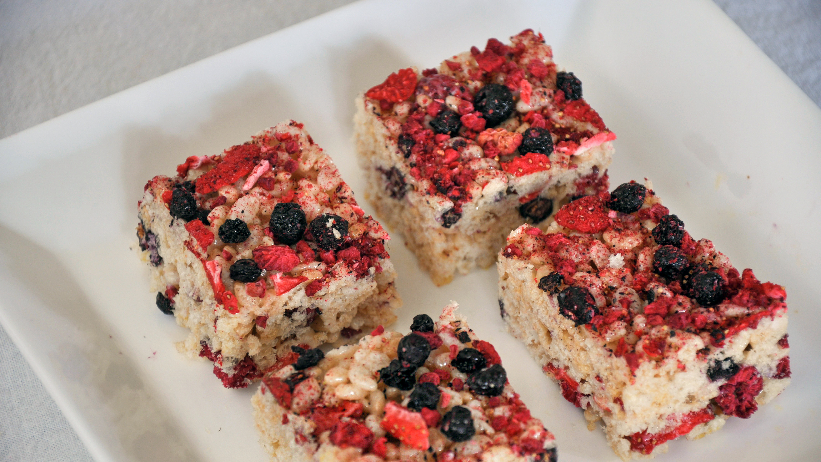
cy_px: 260
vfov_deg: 7.3
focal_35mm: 166
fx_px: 3603
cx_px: 410
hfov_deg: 13.0
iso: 100
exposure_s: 5
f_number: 5.6
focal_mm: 105
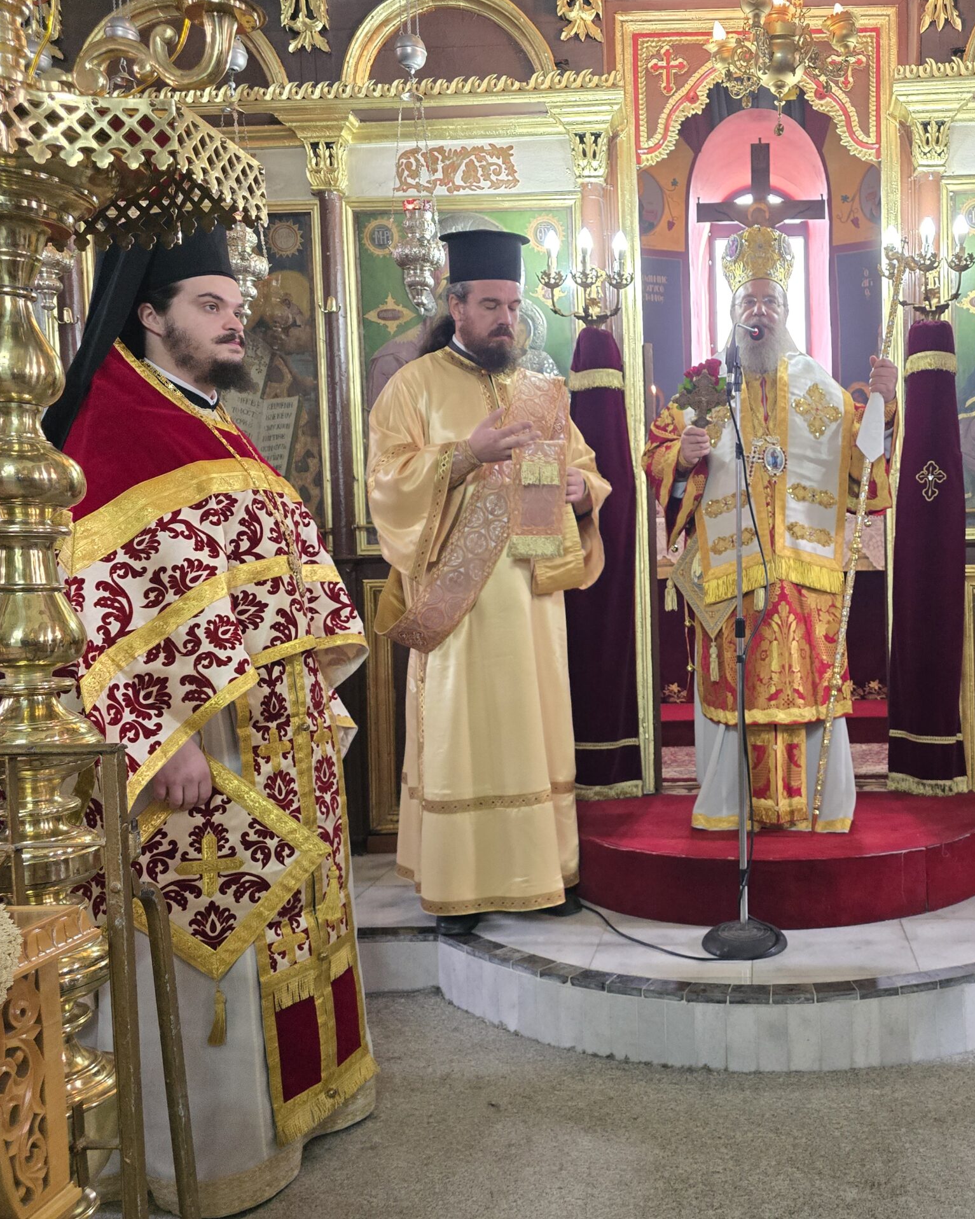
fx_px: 1082
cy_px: 610
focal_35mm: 30
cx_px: 707
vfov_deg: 58.8
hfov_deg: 47.1
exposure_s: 1/100
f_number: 1.7
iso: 640
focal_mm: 6.3
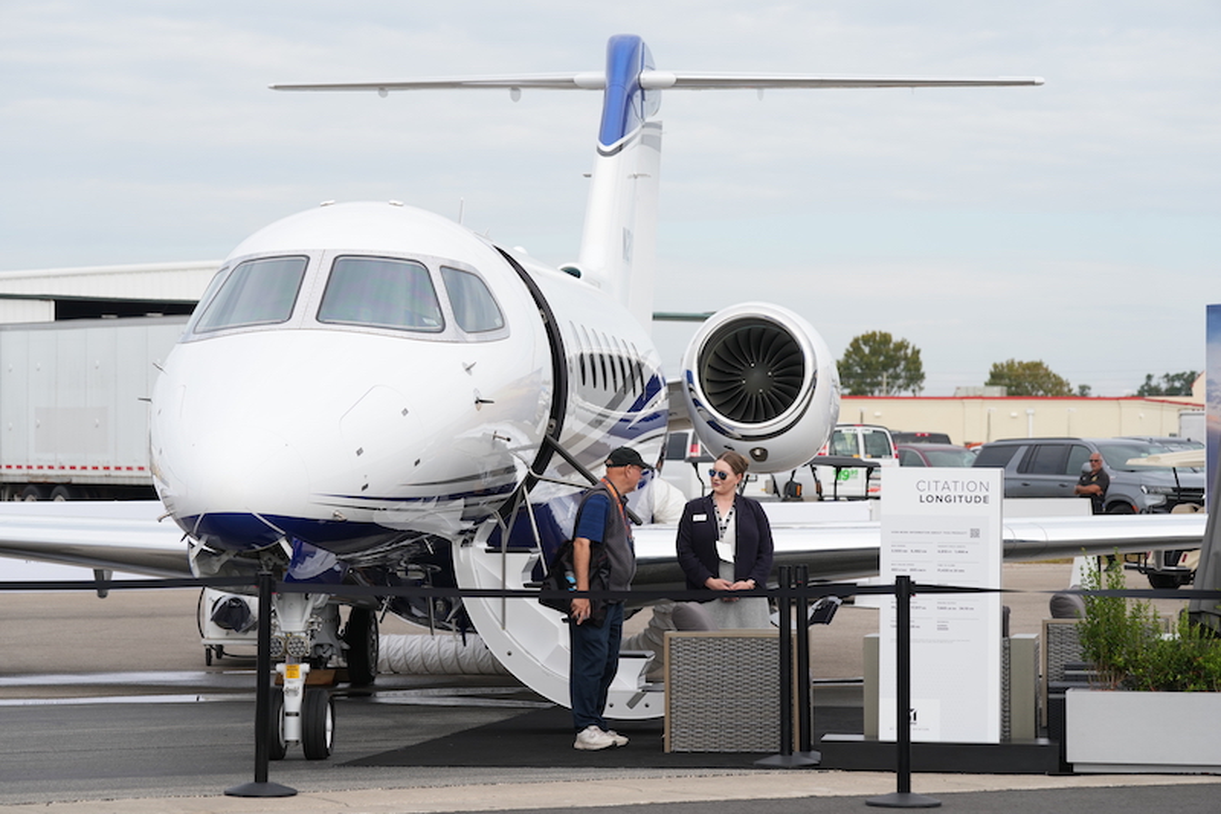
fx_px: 4035
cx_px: 610
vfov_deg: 11.5
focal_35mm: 119
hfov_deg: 17.2
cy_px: 407
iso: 320
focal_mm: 119
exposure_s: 1/1000
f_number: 5.6
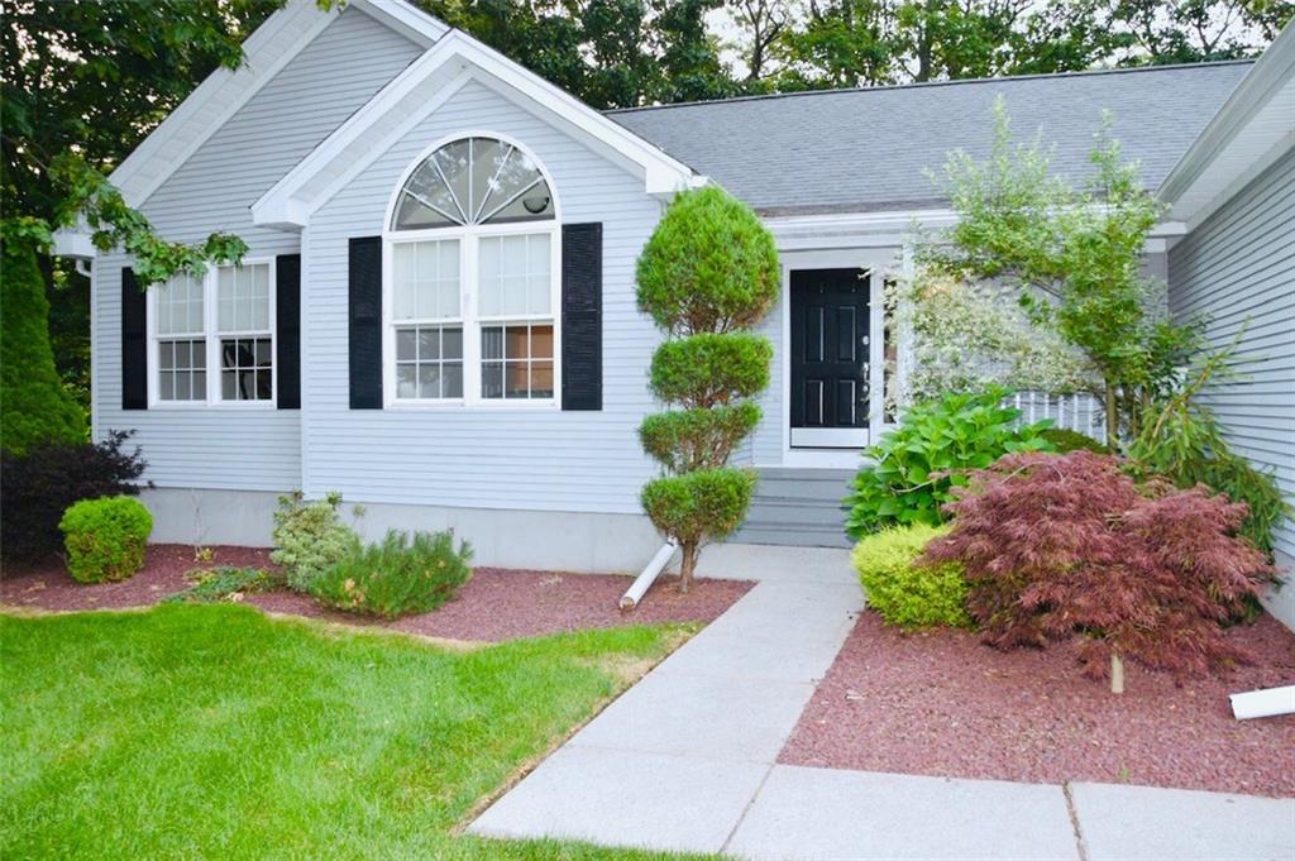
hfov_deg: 67.4
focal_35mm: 27
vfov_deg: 47.9
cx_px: 648
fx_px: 970
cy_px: 430
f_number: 5.6
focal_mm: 18
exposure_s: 1/125
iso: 560
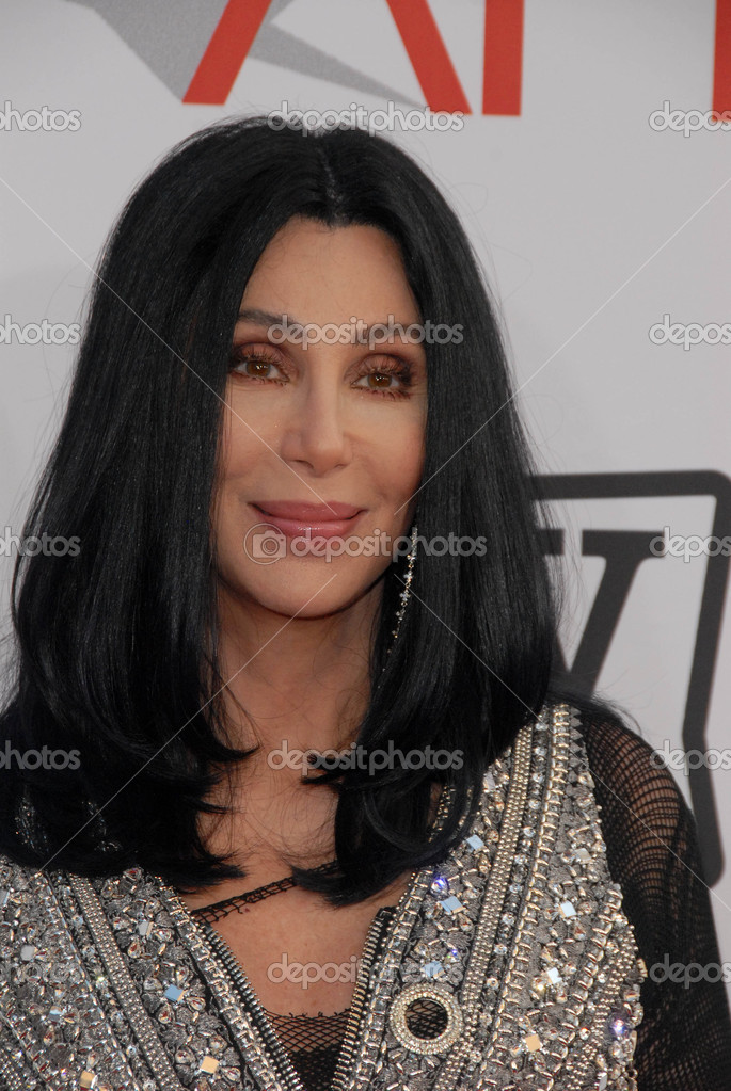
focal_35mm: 225
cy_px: 546
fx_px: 6832
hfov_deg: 6.1
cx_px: 366
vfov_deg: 9.1
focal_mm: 150
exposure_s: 1/250
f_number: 9
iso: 640
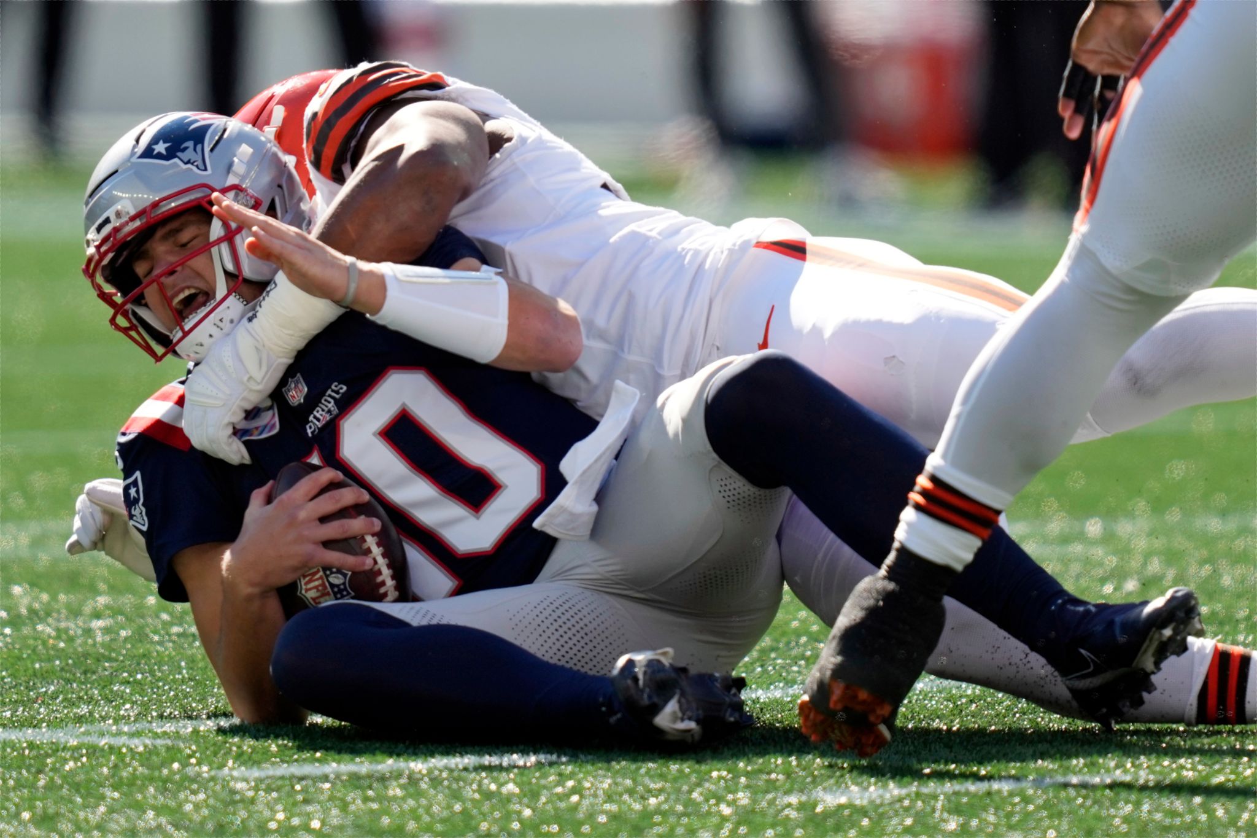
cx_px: 628
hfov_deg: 5.2
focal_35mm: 400
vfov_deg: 3.4
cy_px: 419
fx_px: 13965
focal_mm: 400
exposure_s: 1/3200
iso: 400
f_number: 2.8
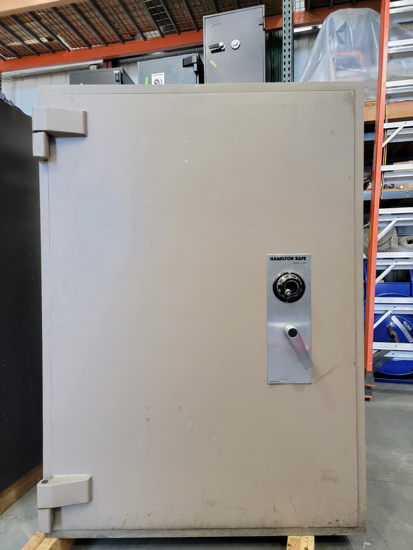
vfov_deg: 71.6
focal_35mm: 24
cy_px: 275
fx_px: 382
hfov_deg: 56.8
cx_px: 206
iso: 320
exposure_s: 1/119
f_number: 1.8
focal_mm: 6.7
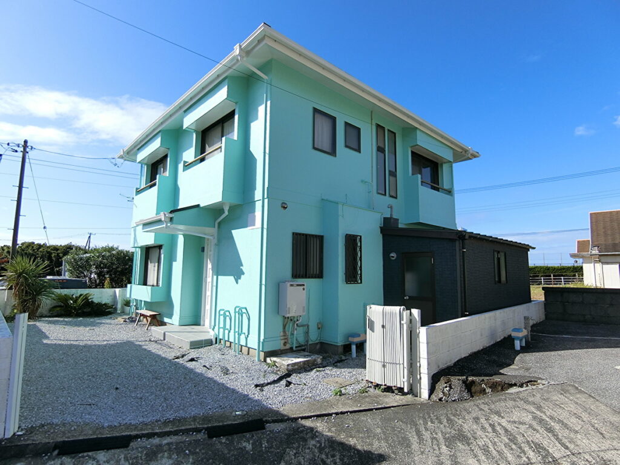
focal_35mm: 19
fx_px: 340
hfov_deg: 84.7
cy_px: 232
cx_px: 310
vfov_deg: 68.7
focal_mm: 4.06
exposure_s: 1/250
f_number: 6.9
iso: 80
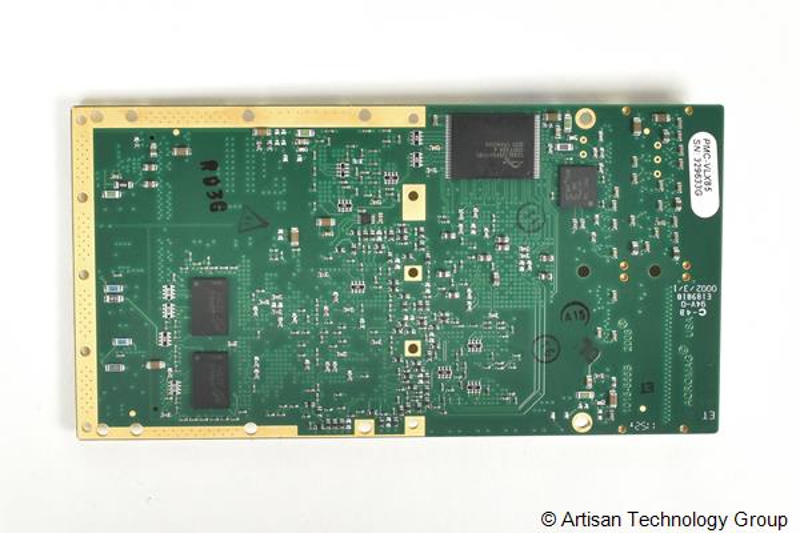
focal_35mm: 33
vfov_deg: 40.0
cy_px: 266
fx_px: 733
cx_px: 400
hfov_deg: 57.2
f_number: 13
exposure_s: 1/200
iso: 200
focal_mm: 22
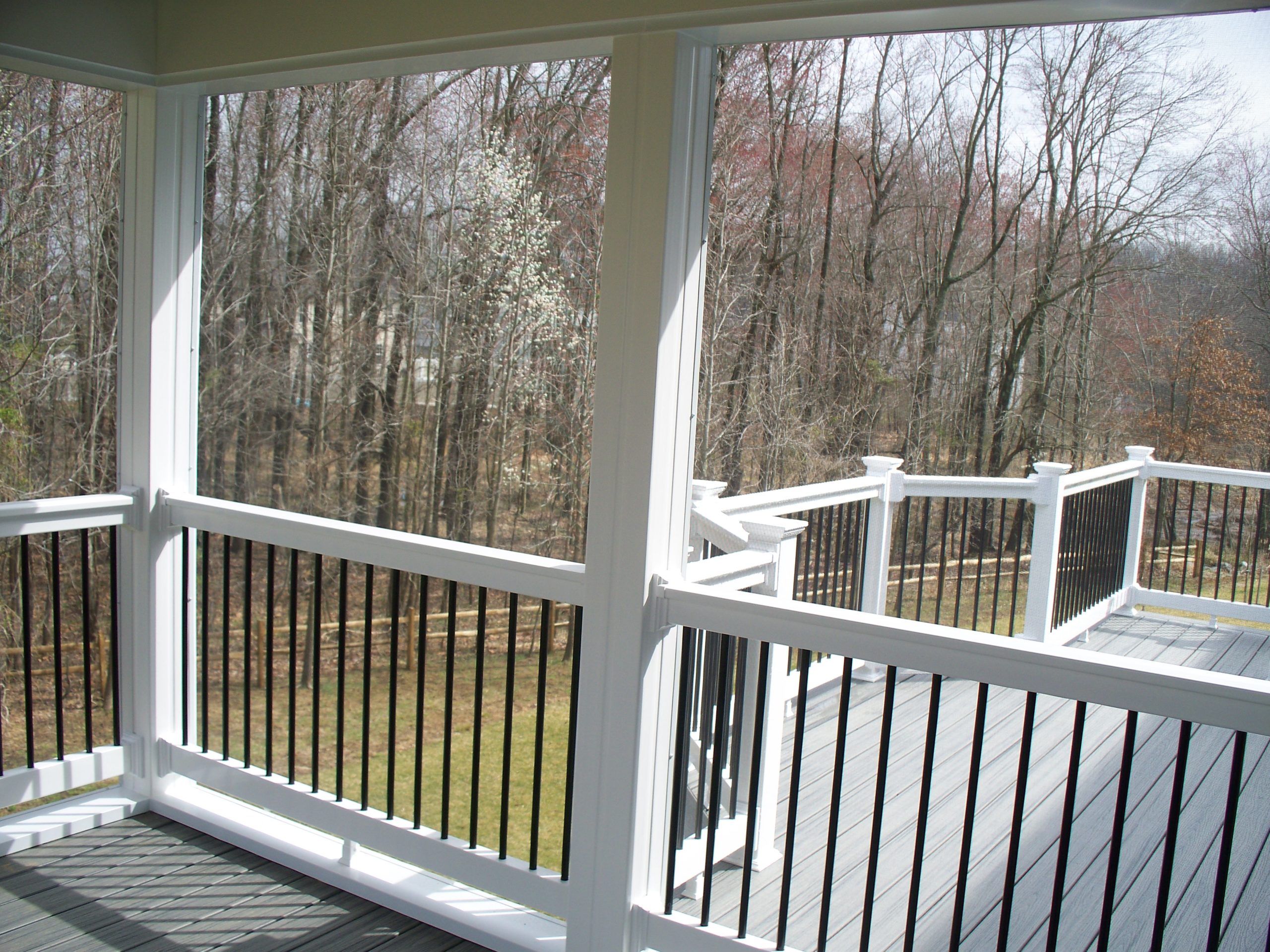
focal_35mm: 36
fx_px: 1321
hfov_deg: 51.4
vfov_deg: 39.7
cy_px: 476
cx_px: 635
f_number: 2.8
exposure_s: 1/320
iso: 64
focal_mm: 7.54
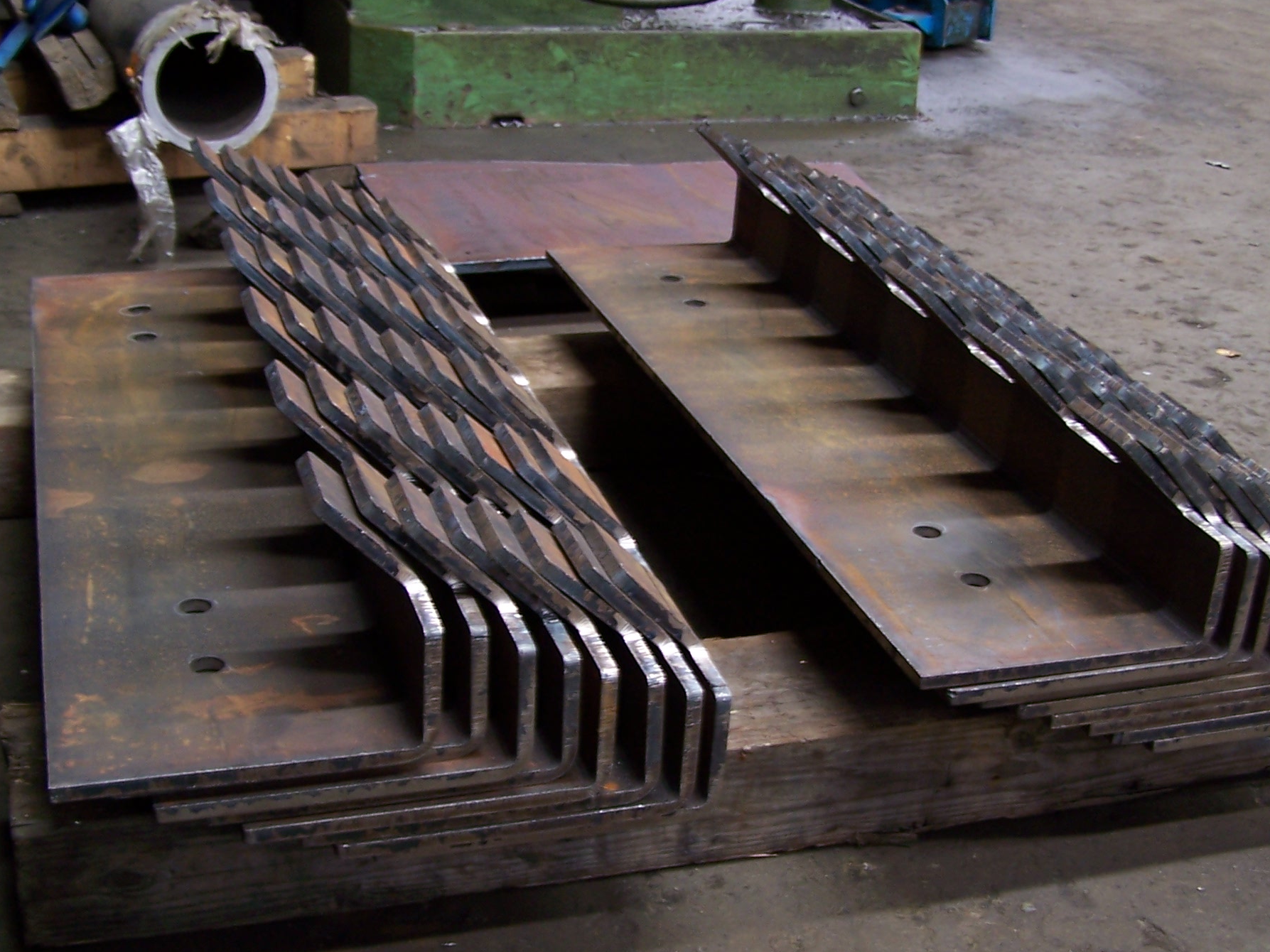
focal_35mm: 49
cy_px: 493
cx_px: 668
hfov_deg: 38.9
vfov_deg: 29.7
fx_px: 1798
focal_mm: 6.3
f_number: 2.8
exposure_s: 1/2
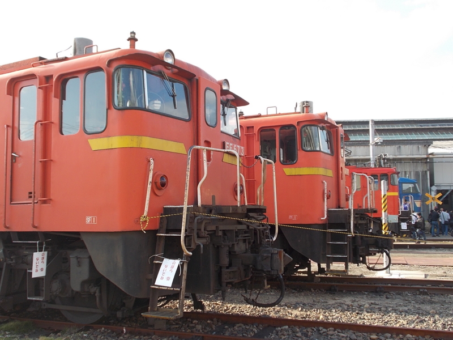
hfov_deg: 47.9
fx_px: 510
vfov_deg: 36.8
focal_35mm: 39
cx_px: 226
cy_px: 170
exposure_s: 1/250
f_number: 3.9
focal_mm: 6.9
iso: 125
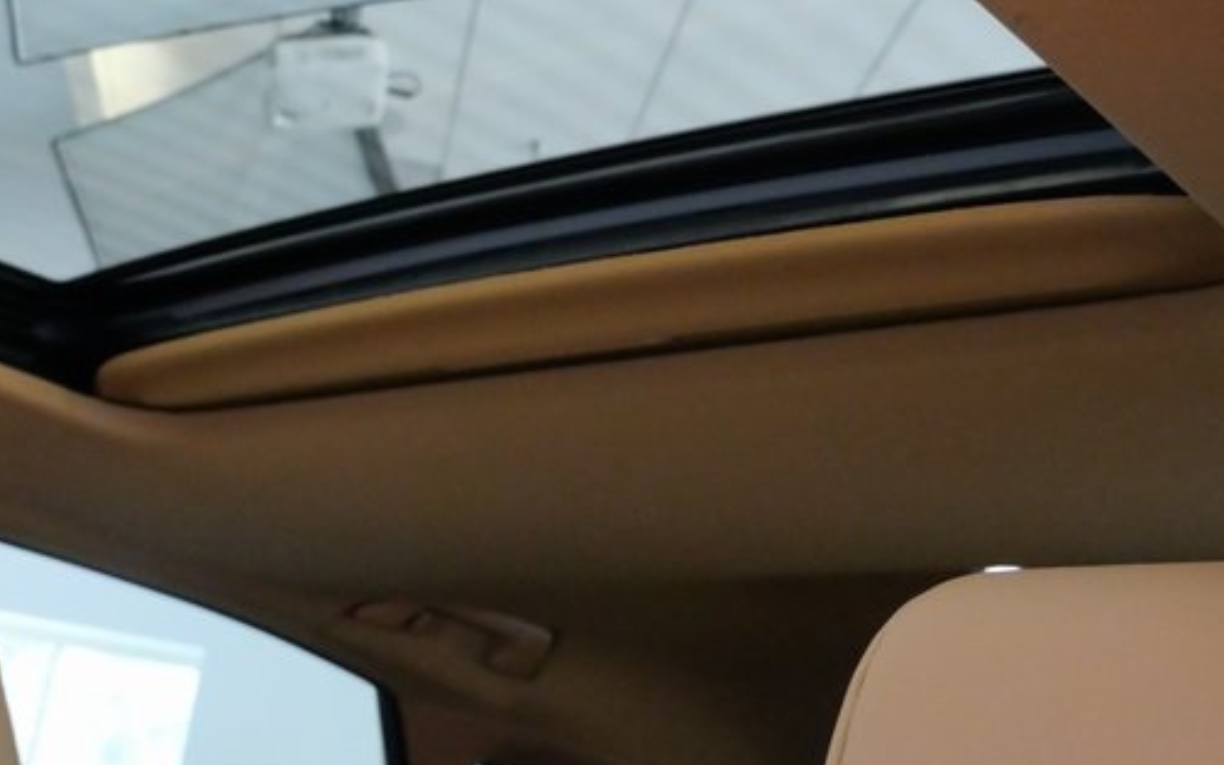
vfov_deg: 24.5
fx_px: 1734
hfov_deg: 38.3
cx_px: 379
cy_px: 154
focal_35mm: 52
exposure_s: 1/40
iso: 3200
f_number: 4
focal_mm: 12
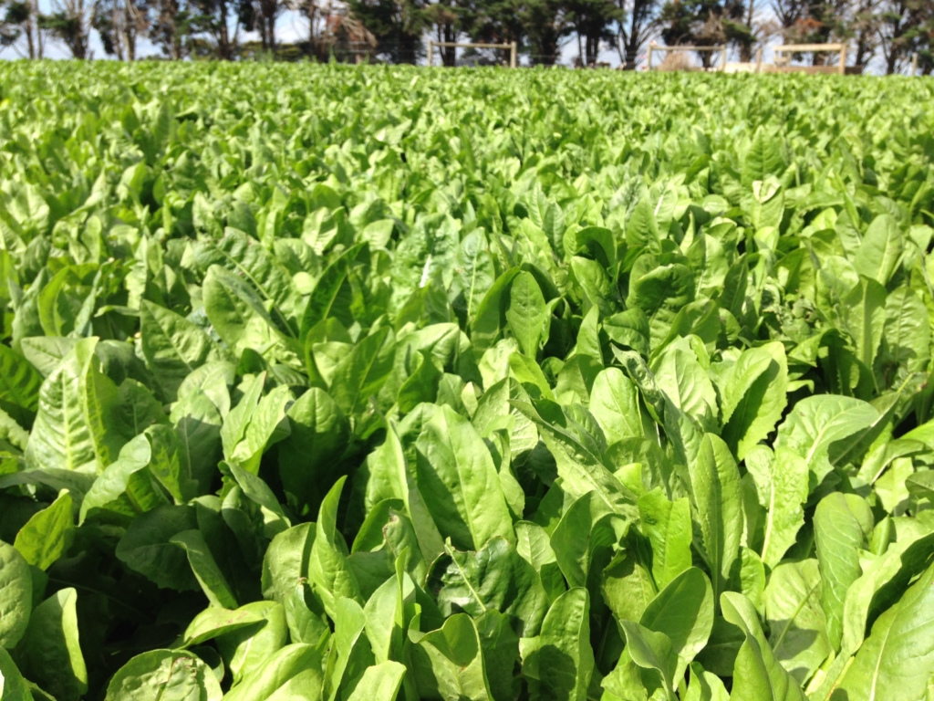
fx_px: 890
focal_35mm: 33
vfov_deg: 42.9
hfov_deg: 55.4
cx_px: 467
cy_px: 350
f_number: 2.4
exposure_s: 1/1022
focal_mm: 4.12
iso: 50
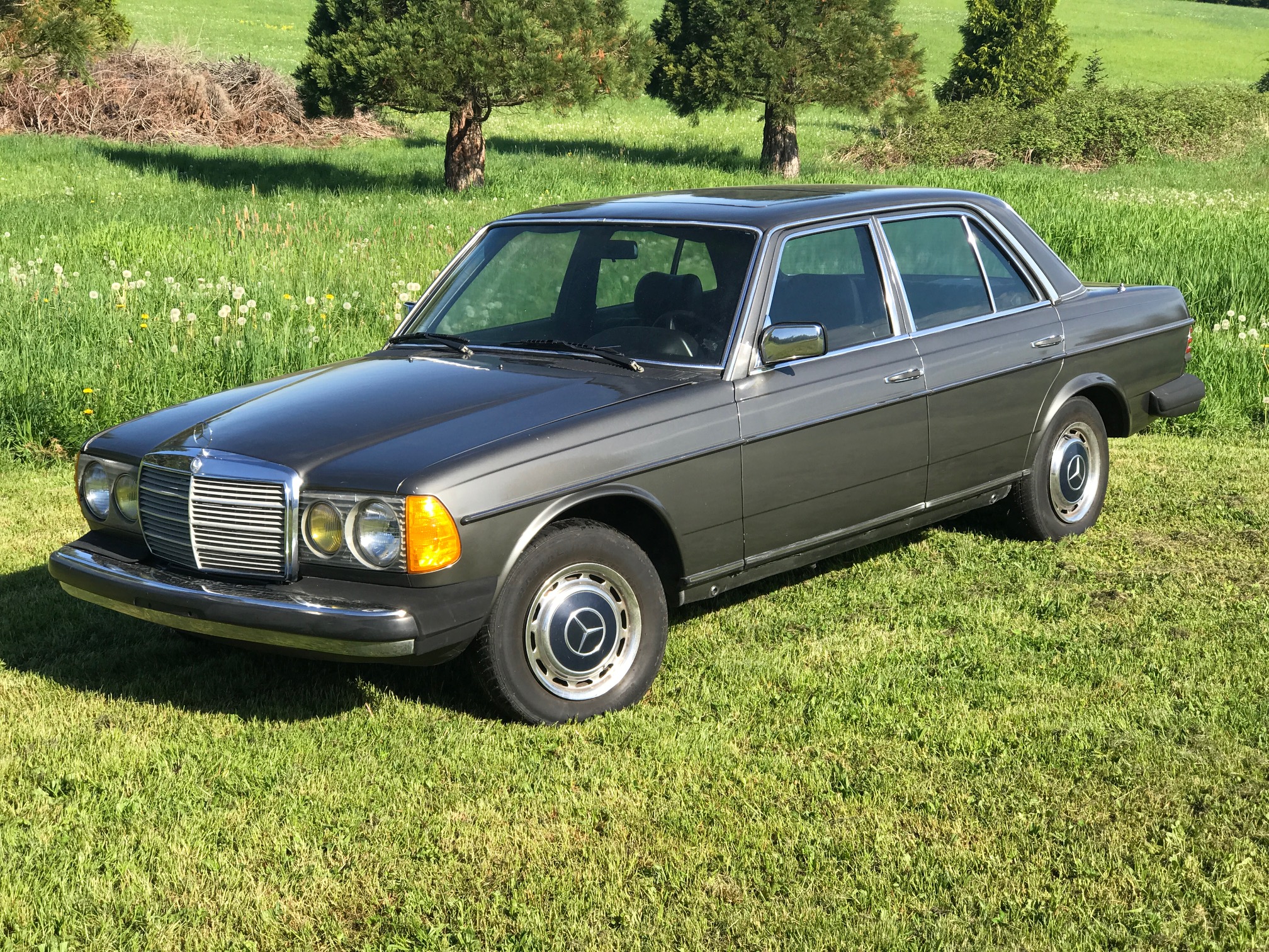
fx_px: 2090
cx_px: 634
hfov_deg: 33.8
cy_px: 476
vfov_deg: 25.7
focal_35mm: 57
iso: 20
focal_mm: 6.6
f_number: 2.8
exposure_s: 1/441
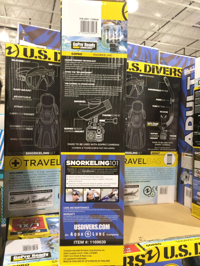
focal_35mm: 29
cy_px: 133
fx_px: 223
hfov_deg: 48.2
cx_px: 100
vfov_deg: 61.7
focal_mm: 4.15
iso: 160
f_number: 2.2
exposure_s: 1/30
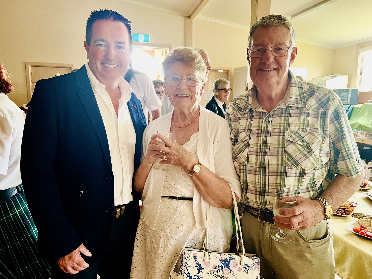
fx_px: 279
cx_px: 186
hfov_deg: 67.3
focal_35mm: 26
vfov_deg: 53.1
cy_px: 140
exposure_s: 1/60
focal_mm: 5.7
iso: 160
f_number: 1.5
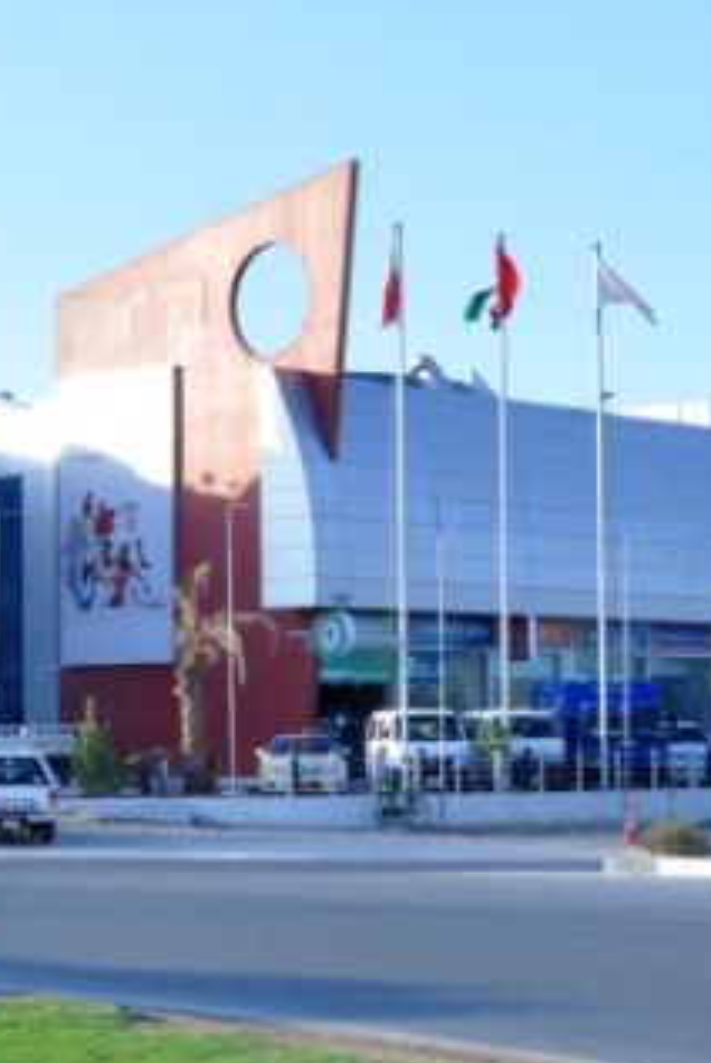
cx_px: -47
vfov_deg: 23.3
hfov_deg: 15.4
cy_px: 590
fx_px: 2572
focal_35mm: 87
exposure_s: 1/200
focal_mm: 18
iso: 200
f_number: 7.1
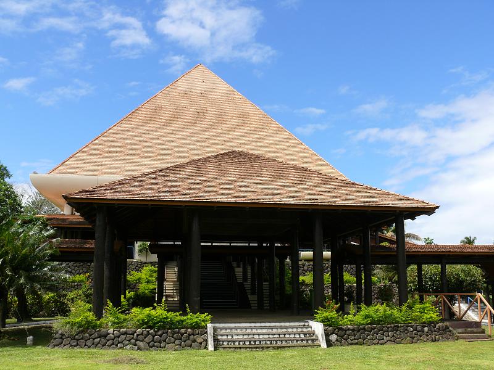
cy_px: 185
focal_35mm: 35
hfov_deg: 52.6
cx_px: 247
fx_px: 499
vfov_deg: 40.7
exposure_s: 1/400
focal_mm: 7.4
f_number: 5.6
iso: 100
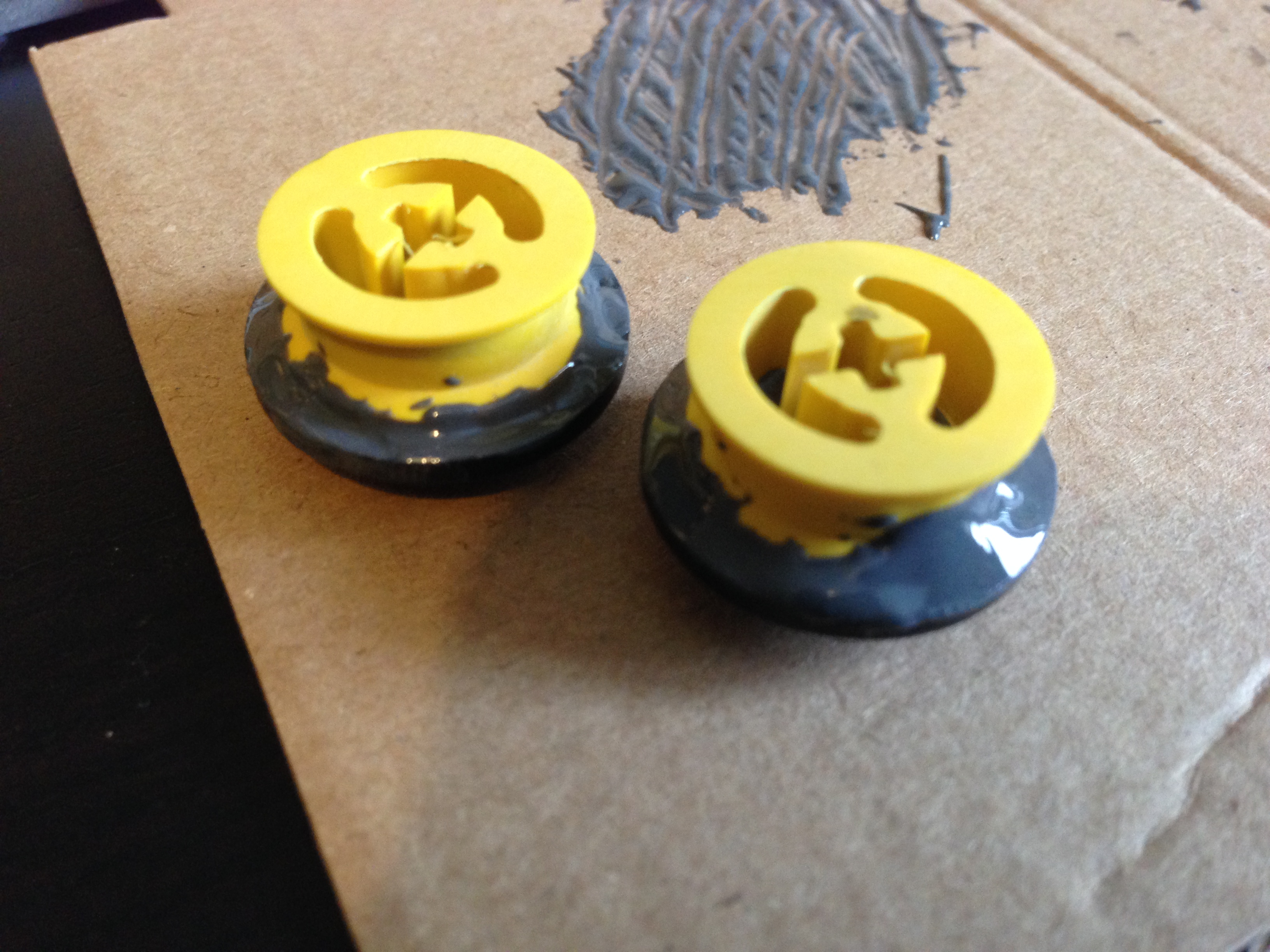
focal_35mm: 33
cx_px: 635
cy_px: 476
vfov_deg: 42.9
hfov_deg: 55.4
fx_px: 1211
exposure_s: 1/20
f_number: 2.4
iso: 200
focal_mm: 4.12
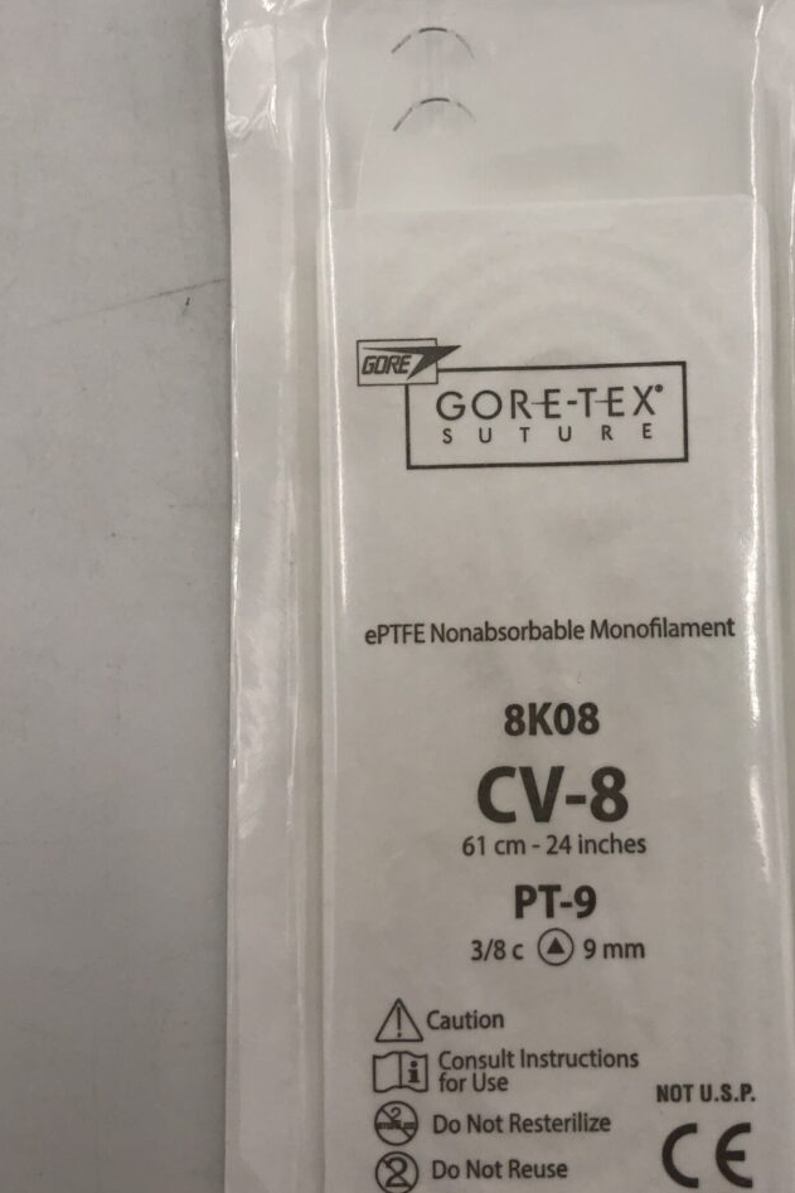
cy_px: 559
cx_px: 542
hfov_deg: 32.3
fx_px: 1359
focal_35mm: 41
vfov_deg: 47.4
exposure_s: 1/120
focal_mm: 3.99
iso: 64
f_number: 1.8
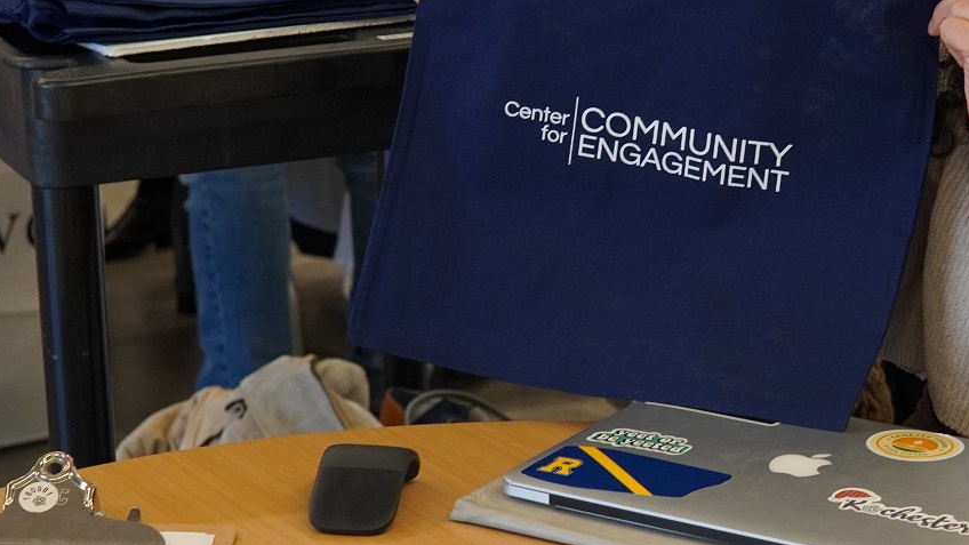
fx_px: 2569
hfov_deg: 21.0
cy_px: 227
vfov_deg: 12.1
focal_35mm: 100
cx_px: 804
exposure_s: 1/160
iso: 1000
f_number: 4
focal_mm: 30
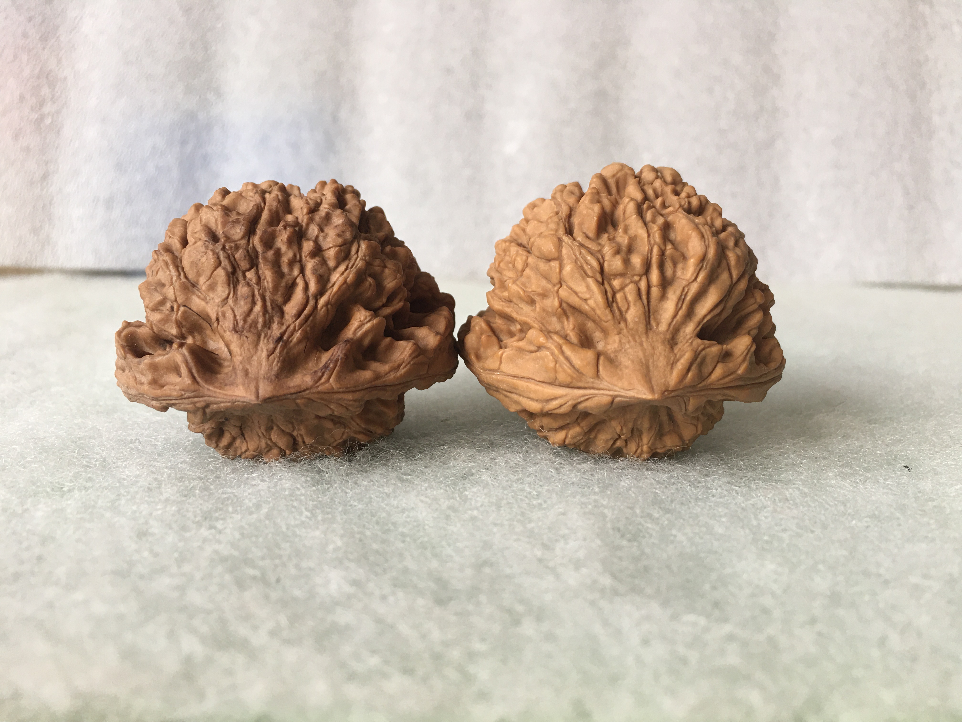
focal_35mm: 29
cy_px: 361
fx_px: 806
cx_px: 481
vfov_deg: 48.2
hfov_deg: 61.7
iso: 32
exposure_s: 1/33
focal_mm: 4.15
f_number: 2.2
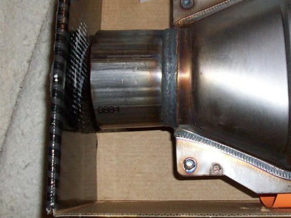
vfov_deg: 28.8
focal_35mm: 50
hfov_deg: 37.8
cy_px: 65
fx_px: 420
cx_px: 193
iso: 160
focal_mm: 5.7
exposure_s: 1/60
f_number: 2.8
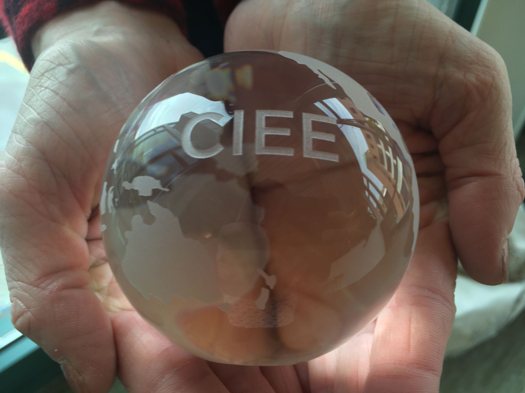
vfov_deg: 48.2
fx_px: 440
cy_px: 196
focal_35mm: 29
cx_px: 262
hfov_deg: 61.7
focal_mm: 4.15
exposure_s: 1/40
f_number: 2.2
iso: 25
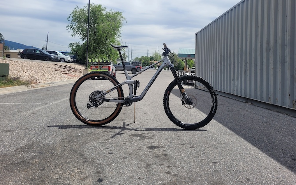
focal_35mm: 29
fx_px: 234
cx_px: 153
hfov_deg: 64.6
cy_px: 74
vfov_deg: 42.9
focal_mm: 5.4
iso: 40
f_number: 1.8
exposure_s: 1/3318
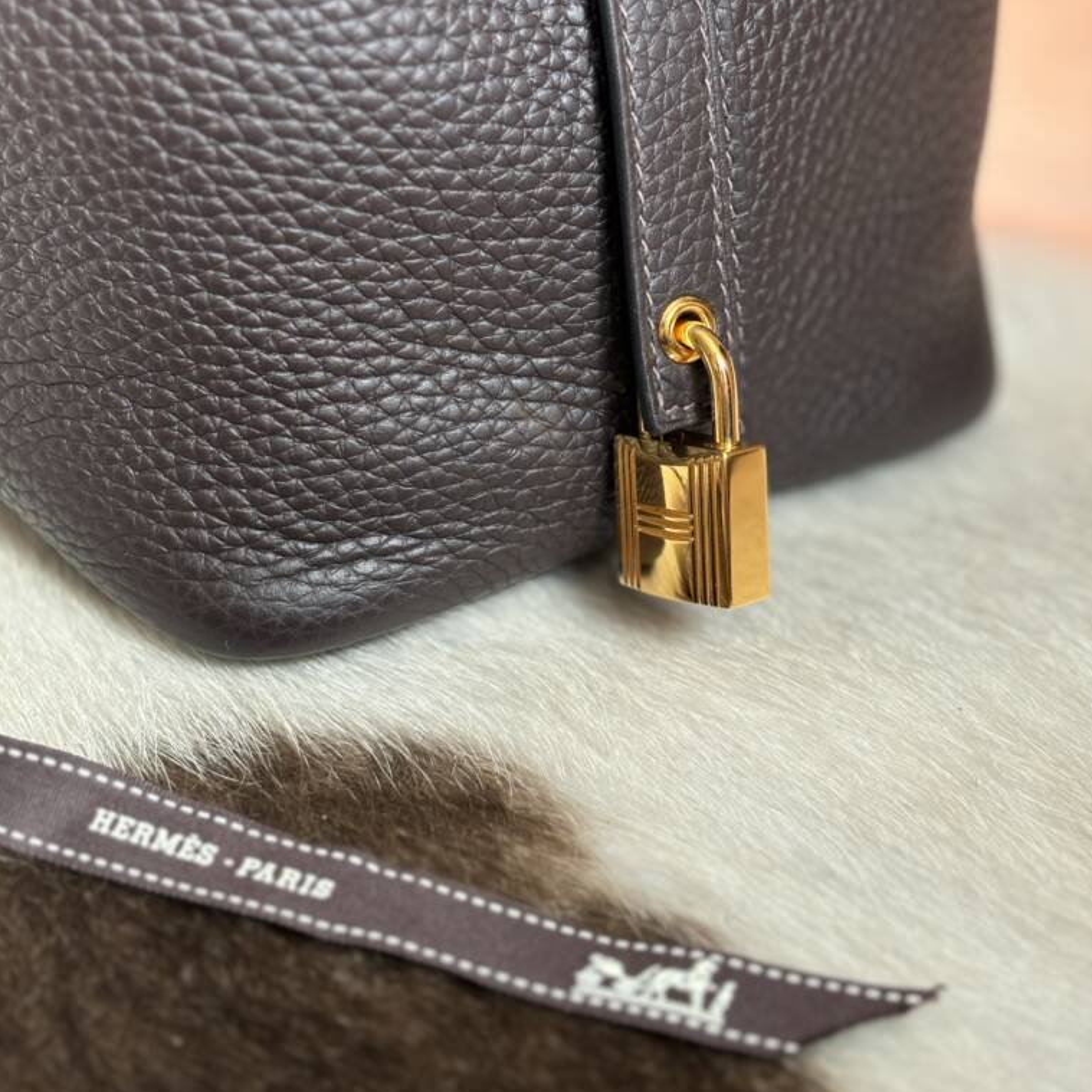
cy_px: 479
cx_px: 550
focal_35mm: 62
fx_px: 2213
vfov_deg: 27.7
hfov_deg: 27.7
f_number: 1.6
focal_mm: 5.96
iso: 50
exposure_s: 1/97
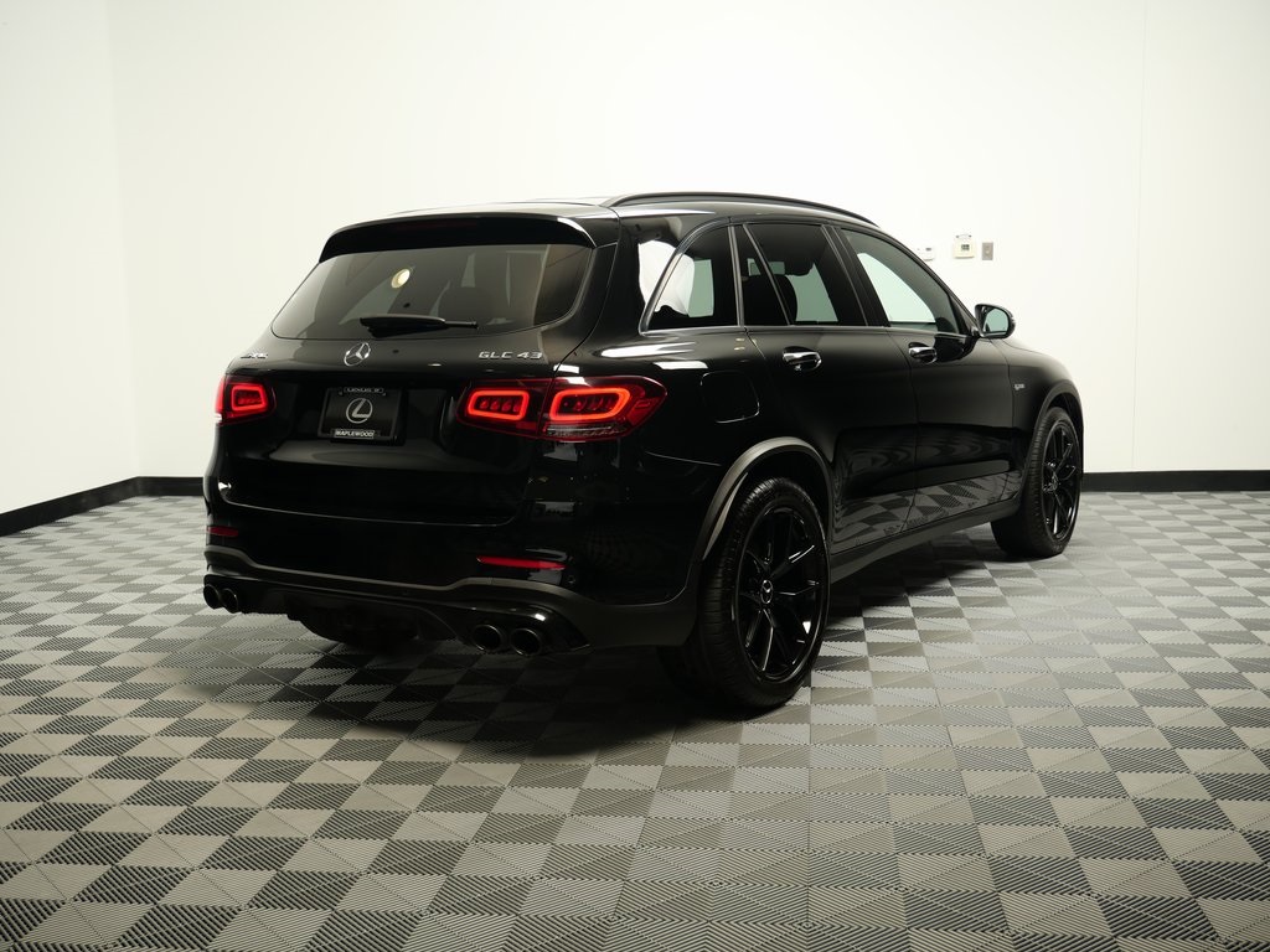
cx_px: 635
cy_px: 476
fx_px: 1321
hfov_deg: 51.4
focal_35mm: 36
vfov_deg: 39.7
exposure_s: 1/200
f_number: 4.5
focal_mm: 18
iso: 200
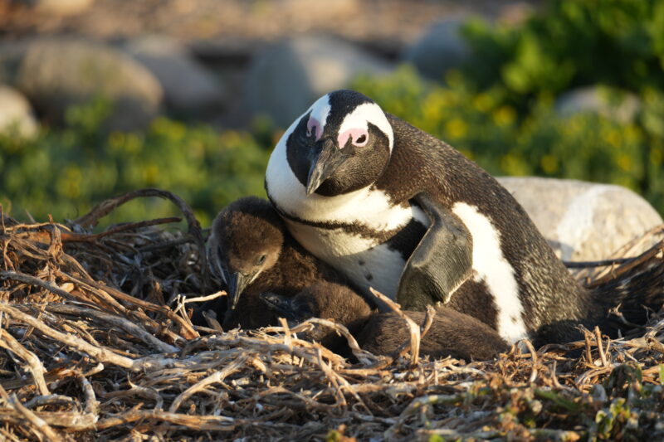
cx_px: 332
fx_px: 7966
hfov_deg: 4.8
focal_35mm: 432
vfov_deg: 3.2
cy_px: 221
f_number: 6.3
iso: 100
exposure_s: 1/125
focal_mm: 288
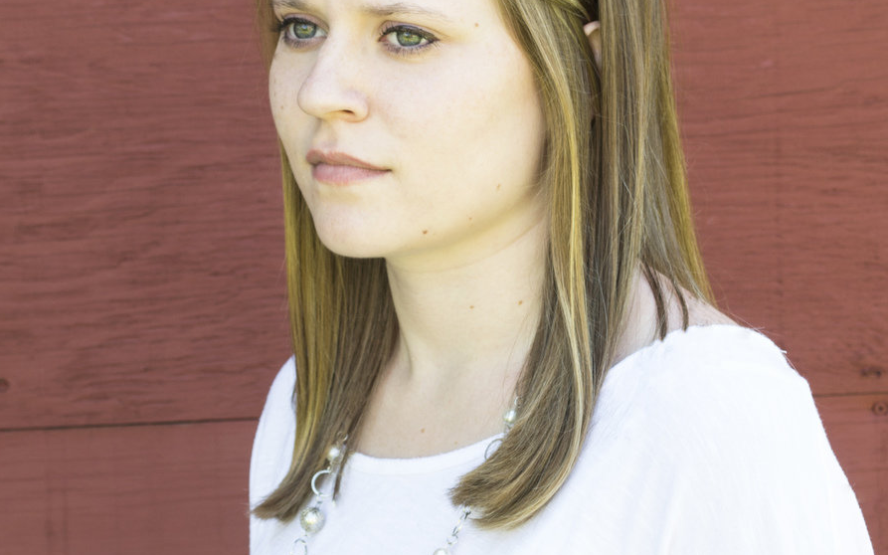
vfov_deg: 9.9
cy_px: 157
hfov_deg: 15.9
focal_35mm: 132
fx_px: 3189
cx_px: 454
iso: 100
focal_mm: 55
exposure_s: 1/30
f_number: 8
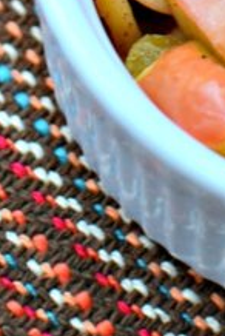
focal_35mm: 246
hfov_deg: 5.5
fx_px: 2302
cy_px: -344
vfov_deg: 8.0
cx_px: 327
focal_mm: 35
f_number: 3.2
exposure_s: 1/60
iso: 400
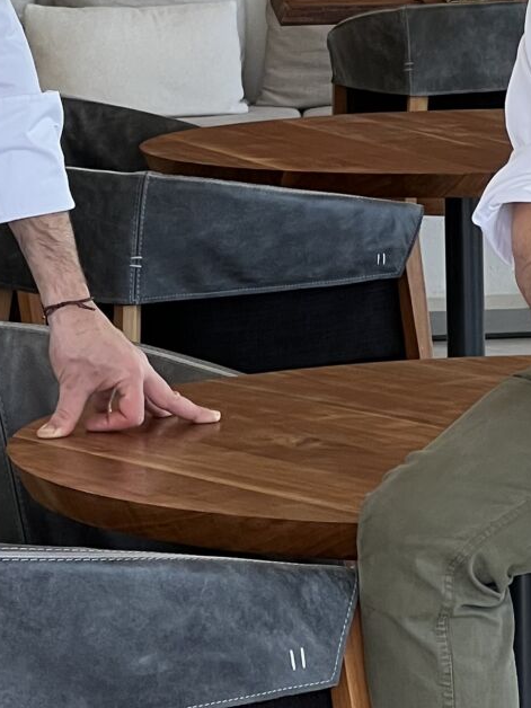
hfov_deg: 5.9
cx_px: 256
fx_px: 5134
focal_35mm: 251
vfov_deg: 7.9
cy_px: 293
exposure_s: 1/123
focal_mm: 9
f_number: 2.8
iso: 64
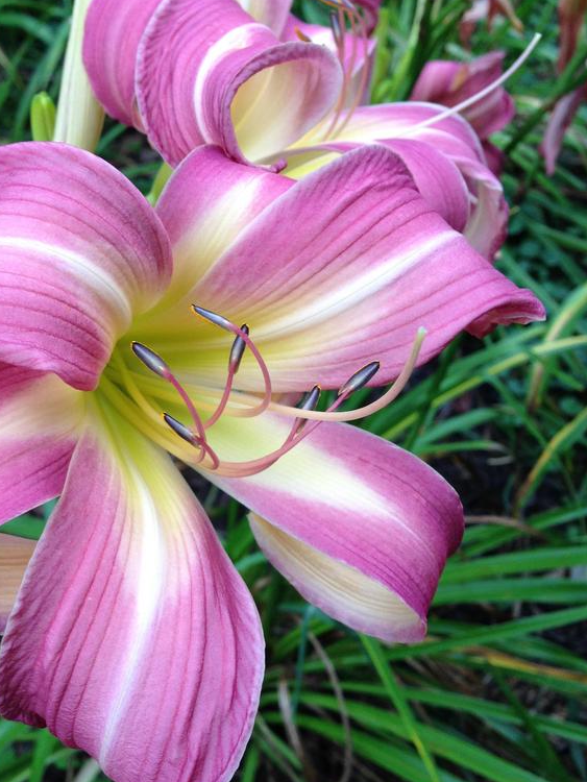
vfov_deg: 42.9
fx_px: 994
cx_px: 212
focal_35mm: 44
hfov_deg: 32.7
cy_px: 412
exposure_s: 1/120
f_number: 2.4
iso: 80
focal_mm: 4.12
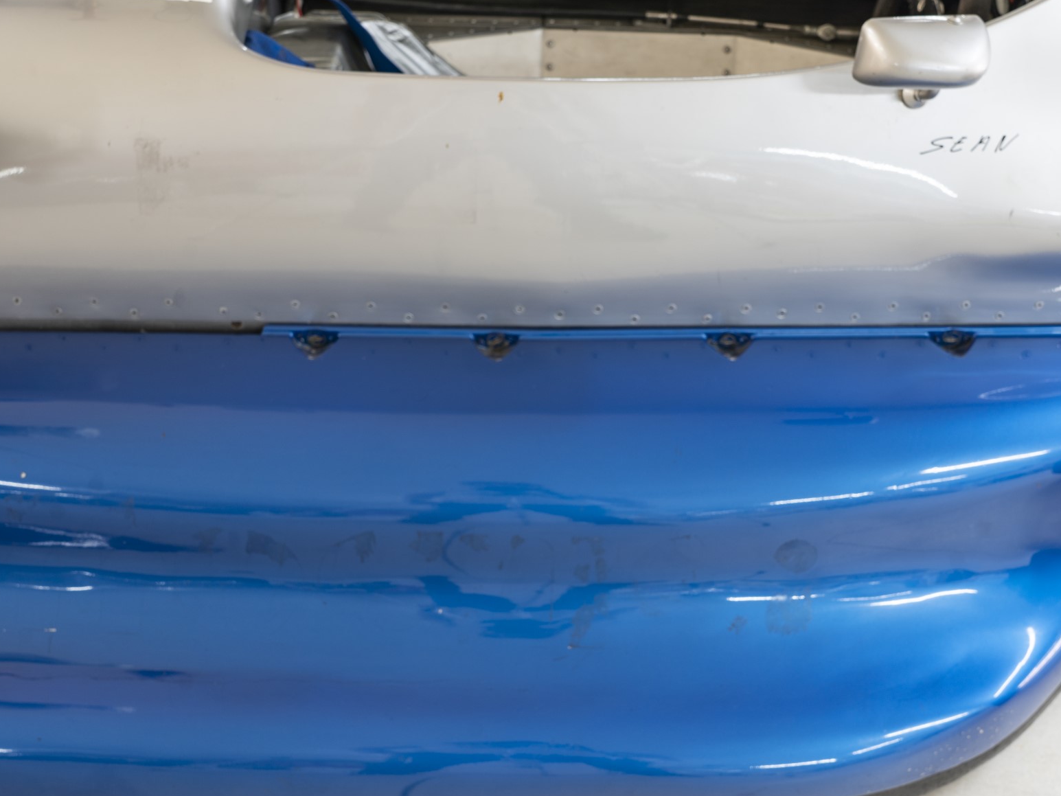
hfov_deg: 37.5
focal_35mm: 51
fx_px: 1563
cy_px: 422
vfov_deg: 28.6
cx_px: 544
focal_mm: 41
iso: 100
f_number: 8
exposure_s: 2.5
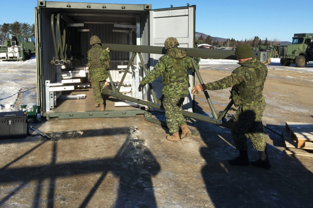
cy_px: 79
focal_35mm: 36
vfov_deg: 36.7
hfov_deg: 53.1
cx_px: 163
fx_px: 313
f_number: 2.2
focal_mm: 4.15
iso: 32
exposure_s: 1/2198
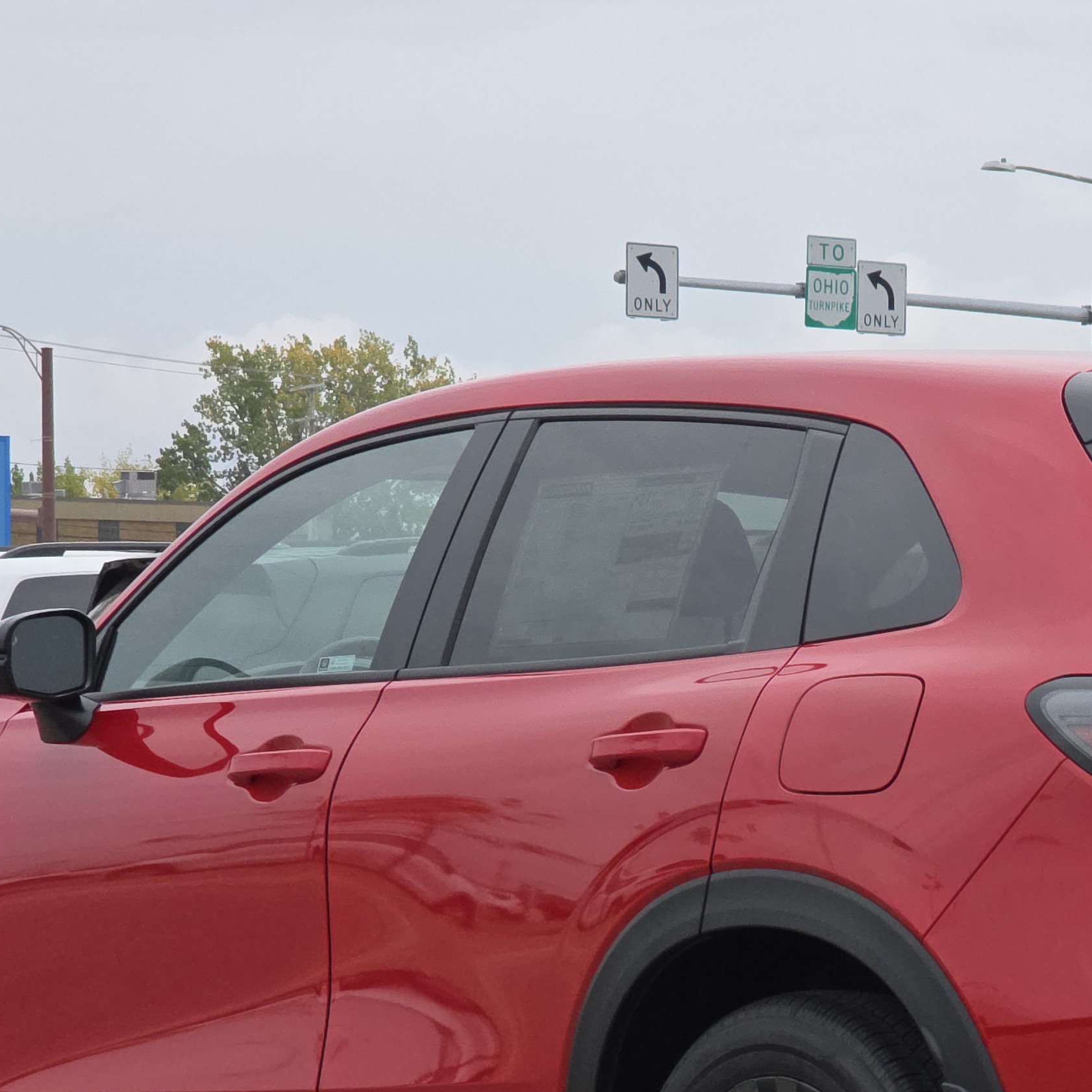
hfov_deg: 12.0
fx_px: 5175
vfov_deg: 12.0
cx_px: 878
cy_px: 973
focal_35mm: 145
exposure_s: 1/1588
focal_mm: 7.9
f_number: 2.4
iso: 50
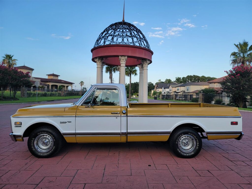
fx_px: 175
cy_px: 94
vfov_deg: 56.8
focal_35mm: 24
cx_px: 126
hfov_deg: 71.6
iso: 16
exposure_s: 1/276
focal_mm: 6.7
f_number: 1.8
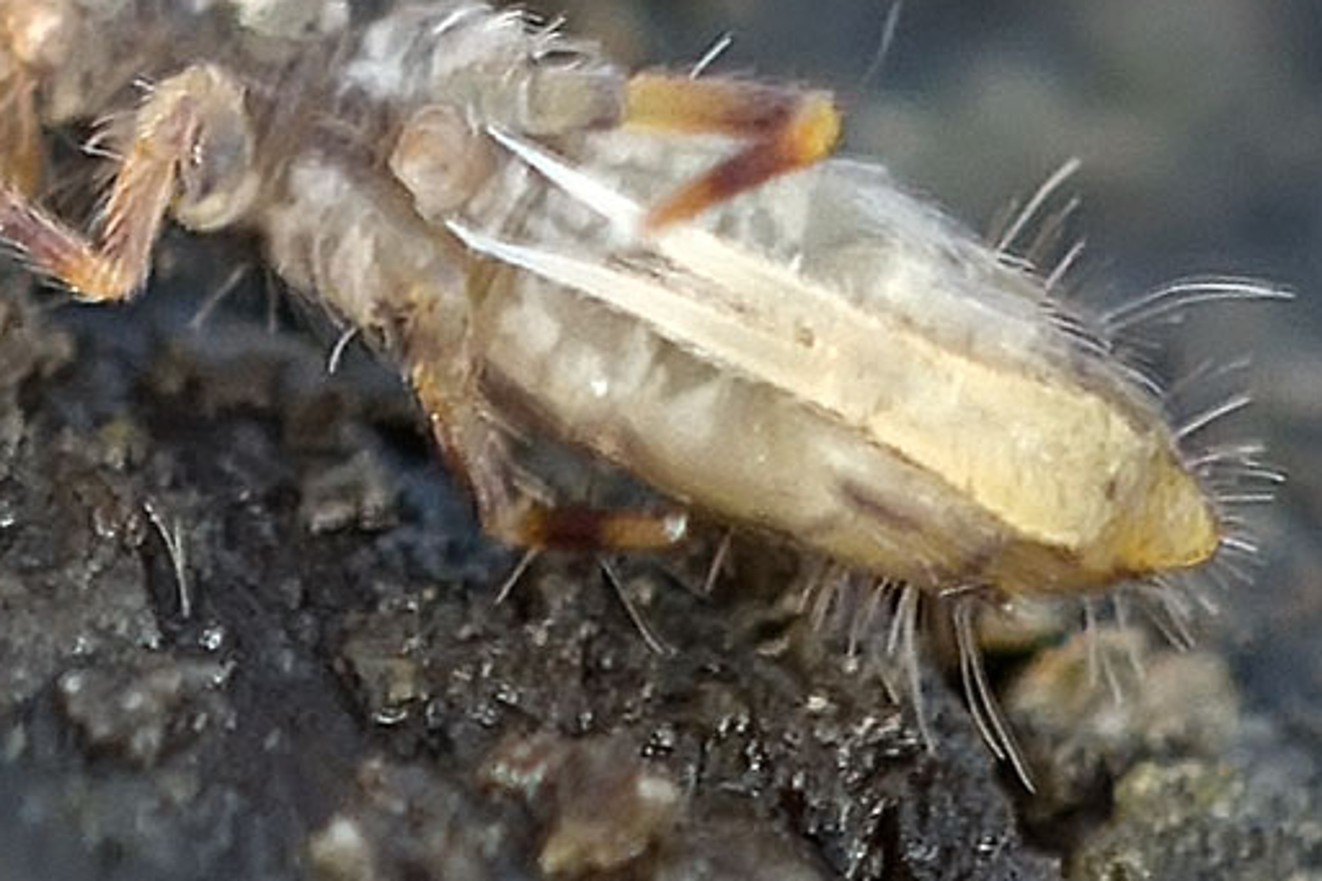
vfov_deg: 4.7
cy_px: 231
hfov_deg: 7.0
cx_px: 475
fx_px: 10756
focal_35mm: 293
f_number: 9
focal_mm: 150
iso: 320
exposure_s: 1/80
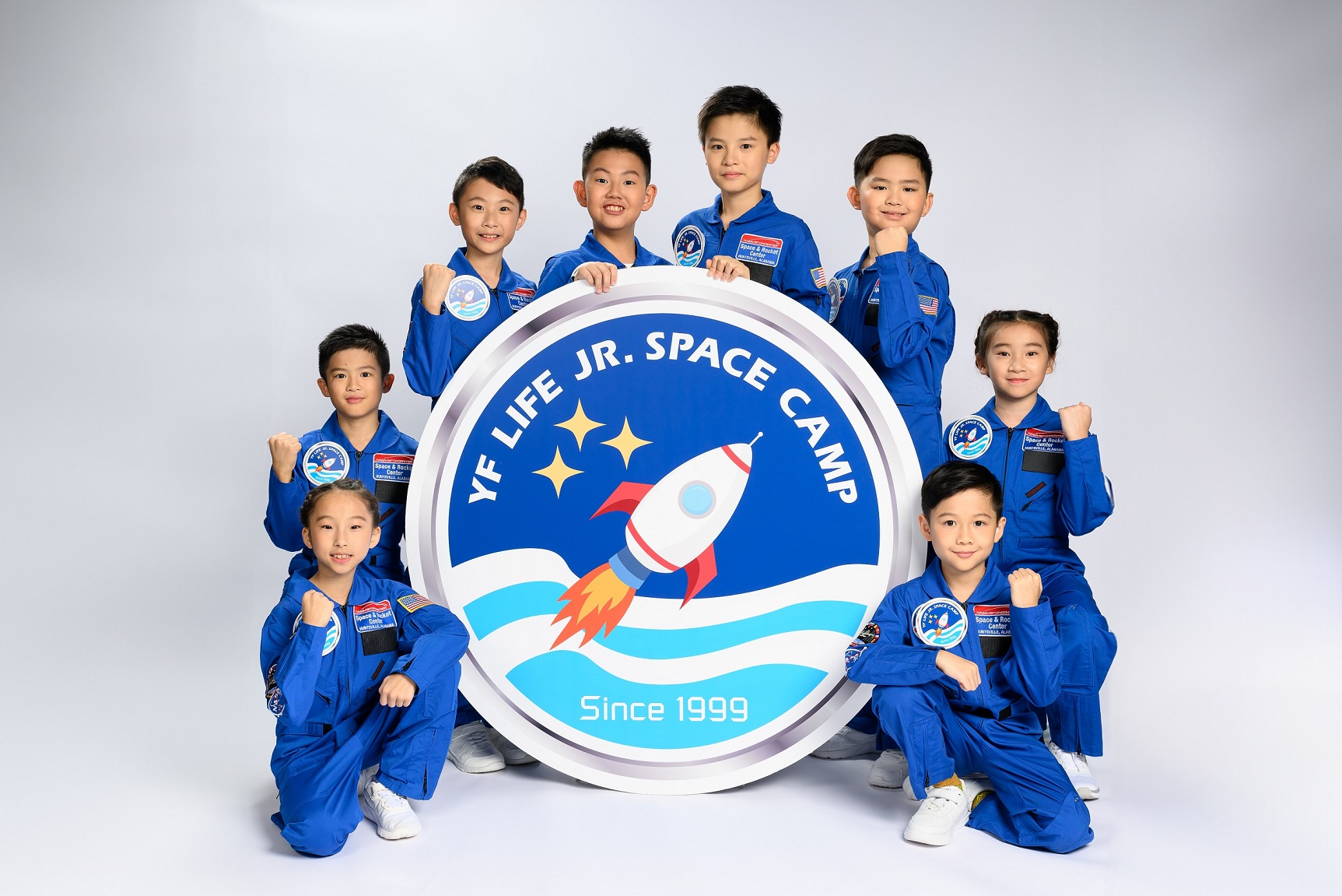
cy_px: 448
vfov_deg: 32.6
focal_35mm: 41
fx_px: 1529
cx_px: 671
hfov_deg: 47.4
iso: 100
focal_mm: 41
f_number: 8
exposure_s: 1/160
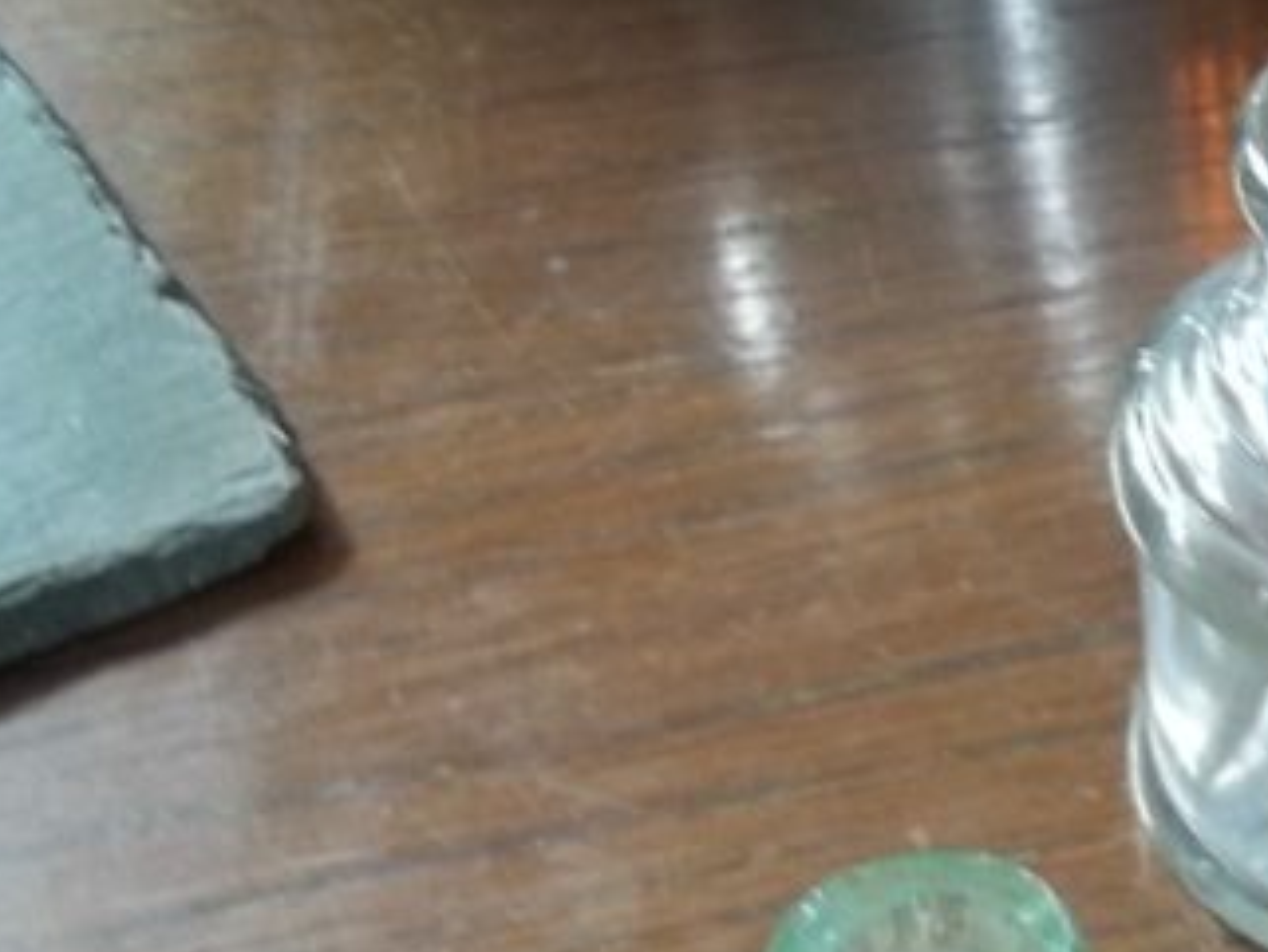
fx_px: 3738
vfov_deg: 14.1
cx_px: 1580
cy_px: 1098
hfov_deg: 18.1
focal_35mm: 102
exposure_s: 1/13
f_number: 2.9
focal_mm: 5.7
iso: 160
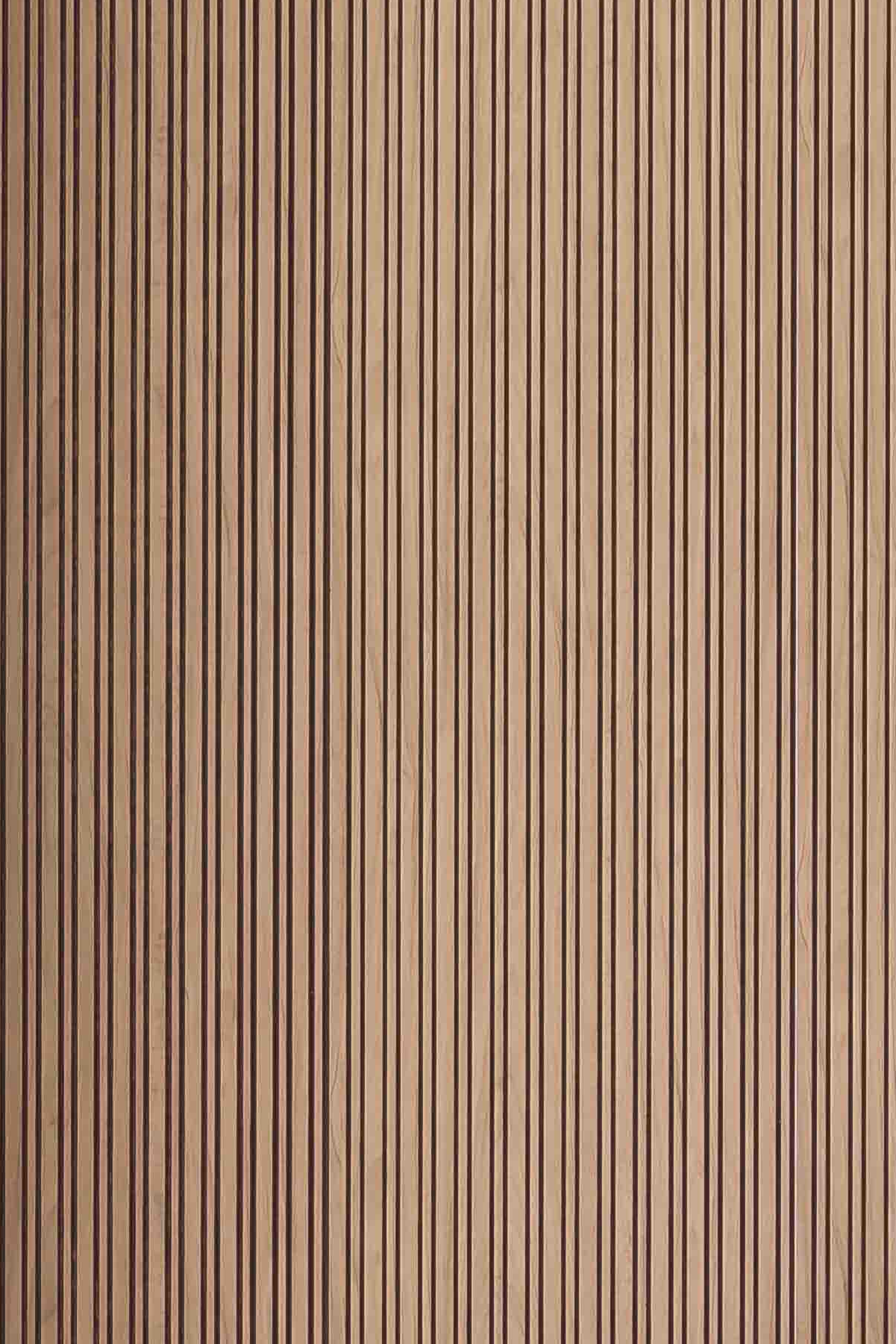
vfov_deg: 13.4
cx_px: 1187
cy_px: 1047
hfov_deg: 8.8
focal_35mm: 153
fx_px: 5710
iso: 160
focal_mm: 29
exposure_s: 1/2
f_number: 8
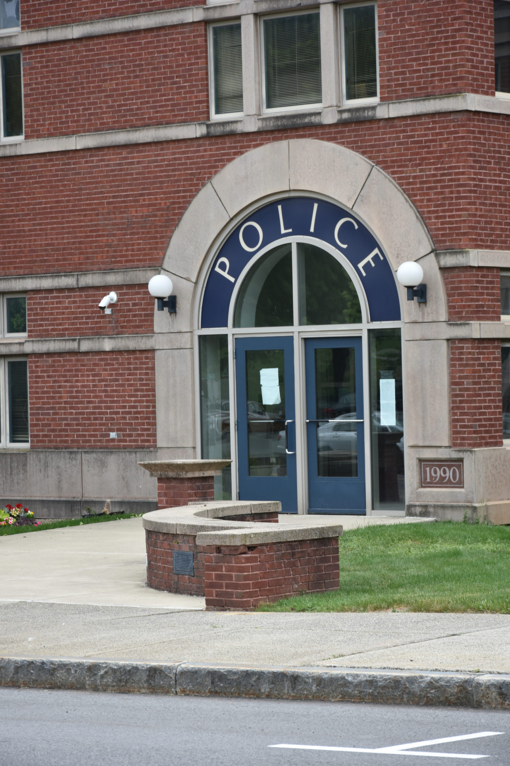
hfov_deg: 11.4
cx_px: 255
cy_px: 383
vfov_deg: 17.1
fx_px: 2550
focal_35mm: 120
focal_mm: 80
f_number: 8
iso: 280
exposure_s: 1/500
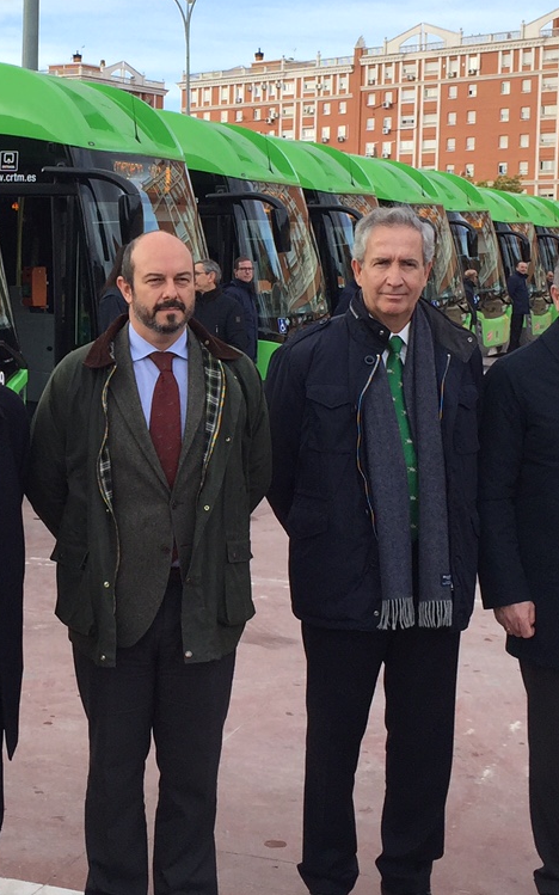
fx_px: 1633
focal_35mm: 67
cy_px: 338
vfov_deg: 30.5
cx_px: 42
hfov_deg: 19.0
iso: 32
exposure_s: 1/732
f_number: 2.2
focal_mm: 4.15
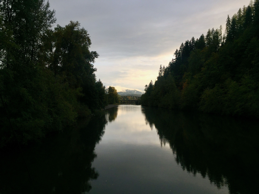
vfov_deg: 48.2
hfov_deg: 61.7
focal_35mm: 29
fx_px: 217
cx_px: 130
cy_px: 97
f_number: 2.2
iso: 32
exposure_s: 1/879
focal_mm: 4.15
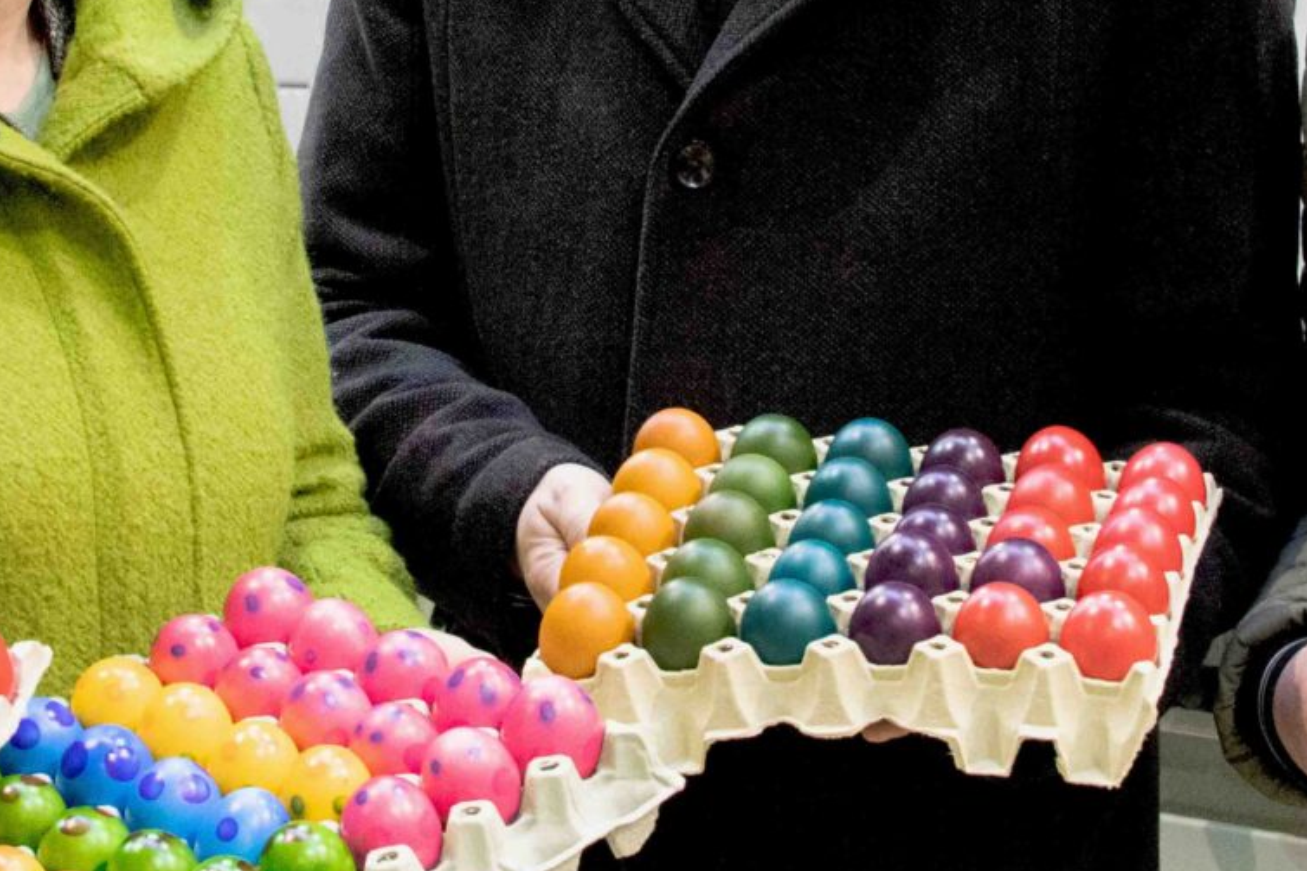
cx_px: 436
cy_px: 205
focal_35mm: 95
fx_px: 3448
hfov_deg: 21.4
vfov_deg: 14.3
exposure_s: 1/40
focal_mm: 28
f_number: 5.6
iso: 1250
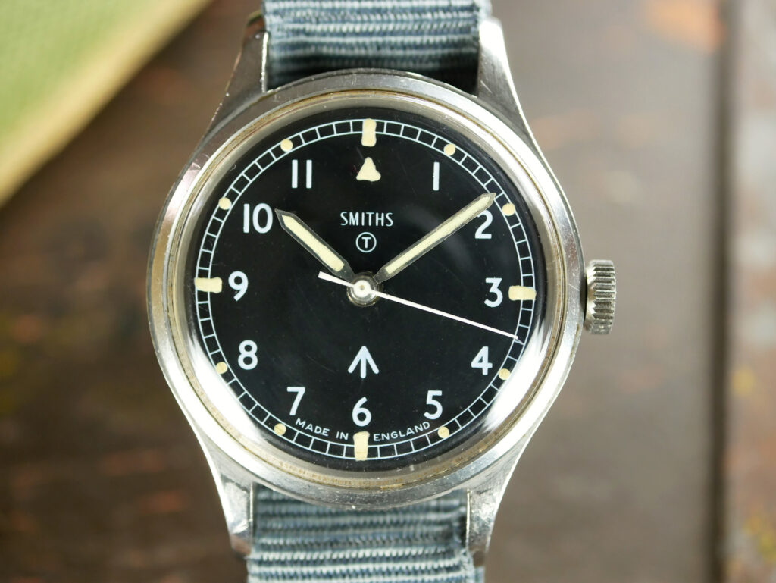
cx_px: 388
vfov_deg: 24.4
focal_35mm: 60
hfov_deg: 32.2
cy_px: 292
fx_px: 1346
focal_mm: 30
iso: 800
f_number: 3.2
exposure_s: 1/60
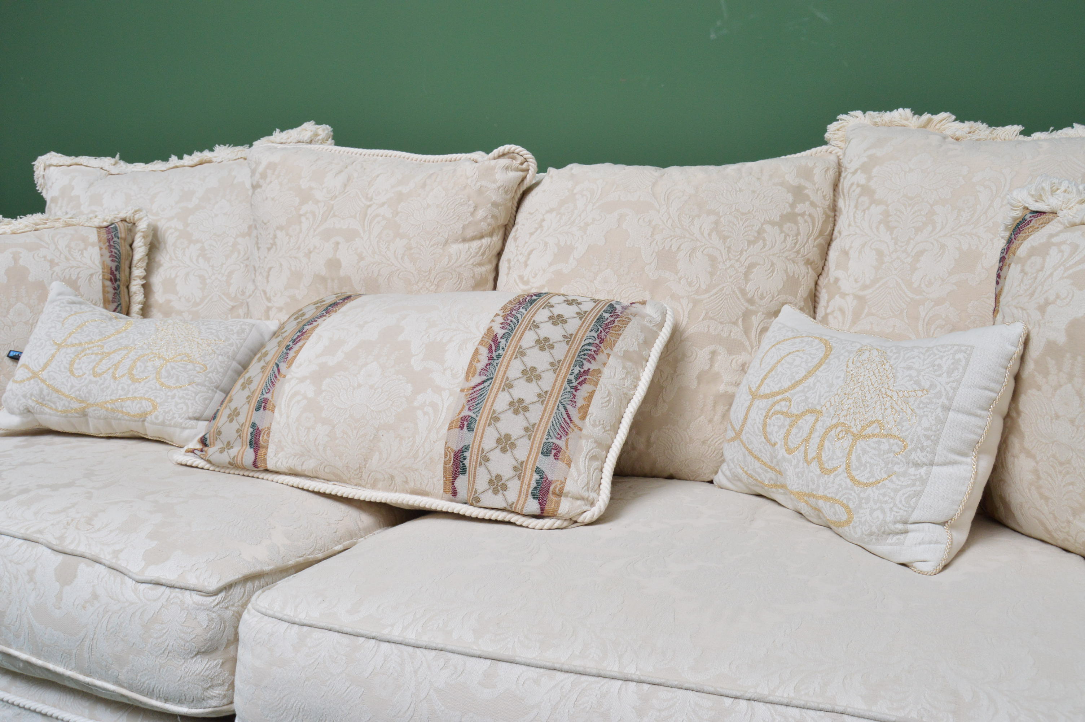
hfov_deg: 62.0
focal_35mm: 30
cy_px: 361
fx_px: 903
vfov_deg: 43.5
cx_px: 542
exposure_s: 1/100
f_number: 8
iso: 800
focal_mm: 20
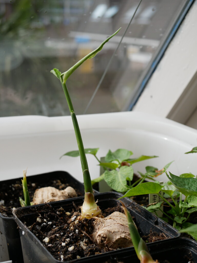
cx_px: 98
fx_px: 455
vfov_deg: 32.2
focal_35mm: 60
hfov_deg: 24.4
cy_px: 132
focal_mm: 30
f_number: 5
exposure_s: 1/400
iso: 200
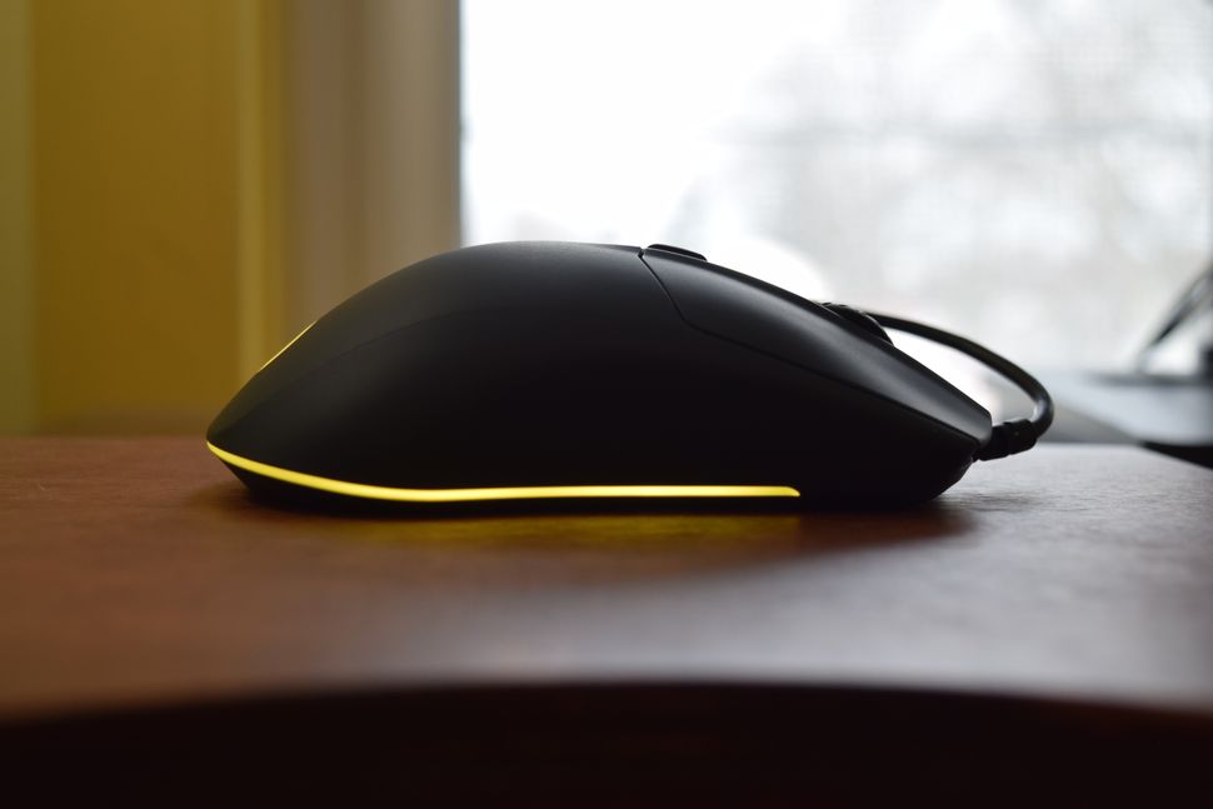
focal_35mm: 48
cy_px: 404
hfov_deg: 41.1
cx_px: 606
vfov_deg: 28.1
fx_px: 1617
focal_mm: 32
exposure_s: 1/160
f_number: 6.3
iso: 400
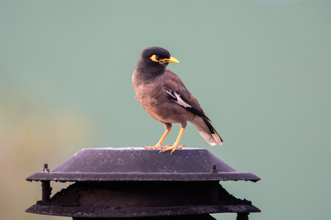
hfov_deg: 2.3
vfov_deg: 1.5
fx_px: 8274
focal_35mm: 900
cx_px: 166
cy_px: 110
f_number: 6.3
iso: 1400
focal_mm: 600
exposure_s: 1/400
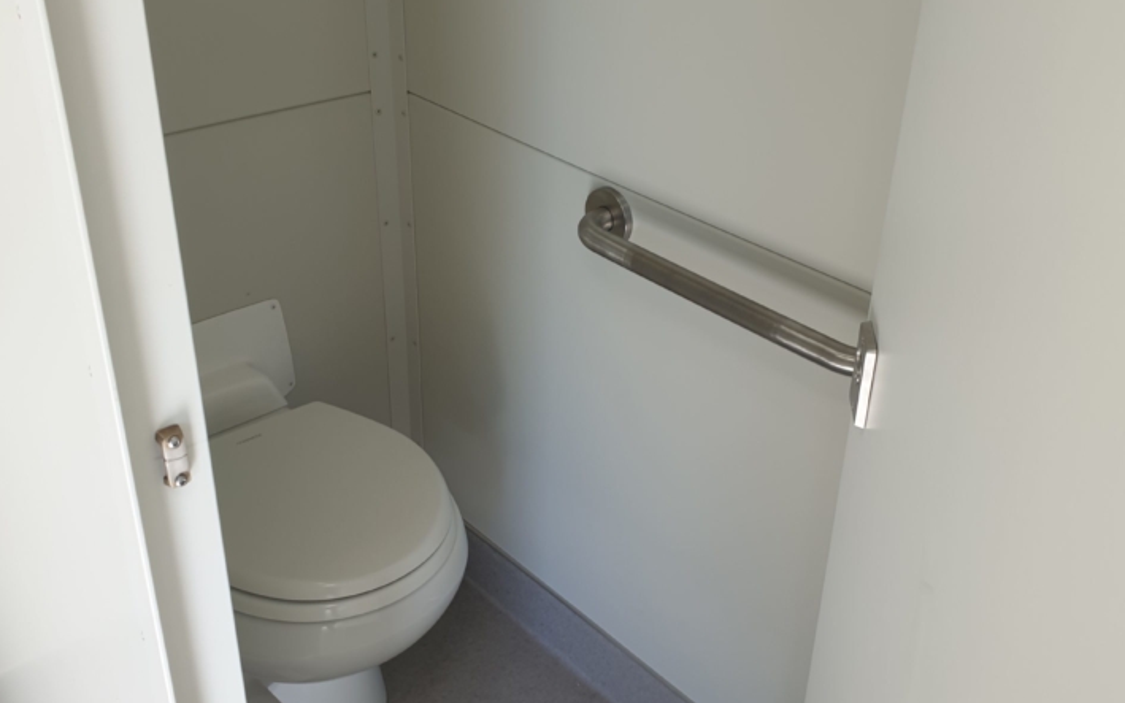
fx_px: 858
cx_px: 566
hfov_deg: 66.5
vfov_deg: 44.5
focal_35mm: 28
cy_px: 327
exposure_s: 1/100
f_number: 2.4
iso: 50
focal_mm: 4.3
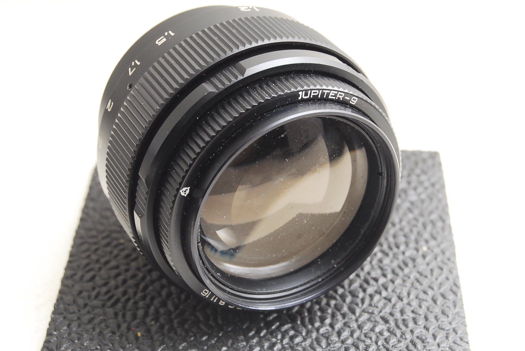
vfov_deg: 18.2
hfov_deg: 27.0
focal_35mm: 75
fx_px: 1095
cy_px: 176
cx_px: 262
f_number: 10
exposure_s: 1/80
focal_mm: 50
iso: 640
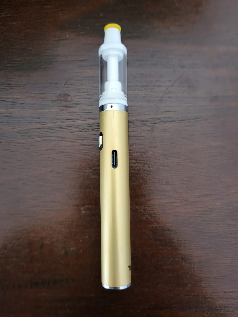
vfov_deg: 67.3
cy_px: 158
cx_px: 119
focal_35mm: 26
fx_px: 238
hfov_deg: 53.1
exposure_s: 1/24
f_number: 1.8
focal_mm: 5.4
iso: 500
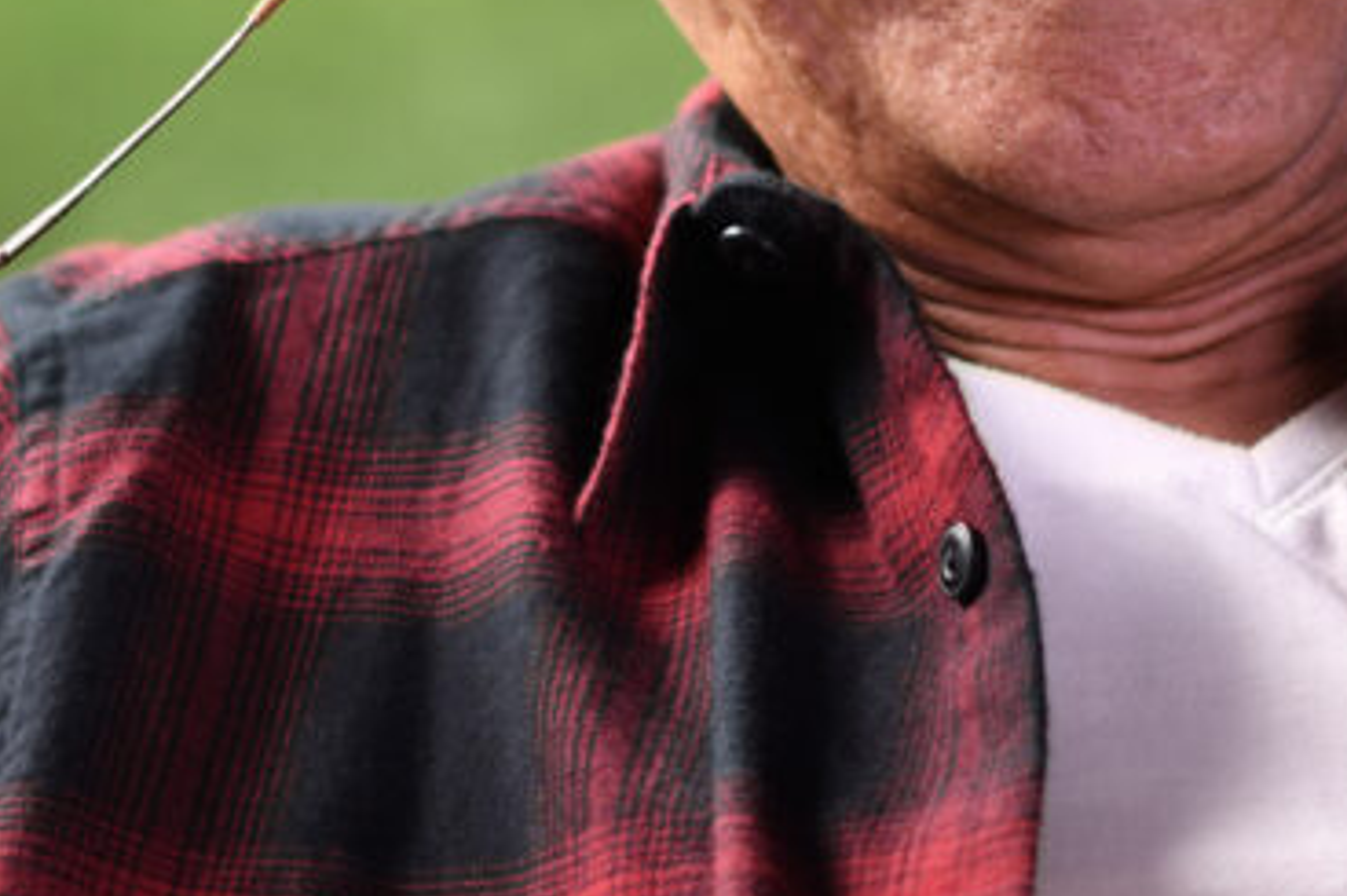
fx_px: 13276
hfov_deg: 5.8
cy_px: 271
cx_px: 553
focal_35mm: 355
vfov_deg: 3.9
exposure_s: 1/100
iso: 100
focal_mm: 85
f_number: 1.8
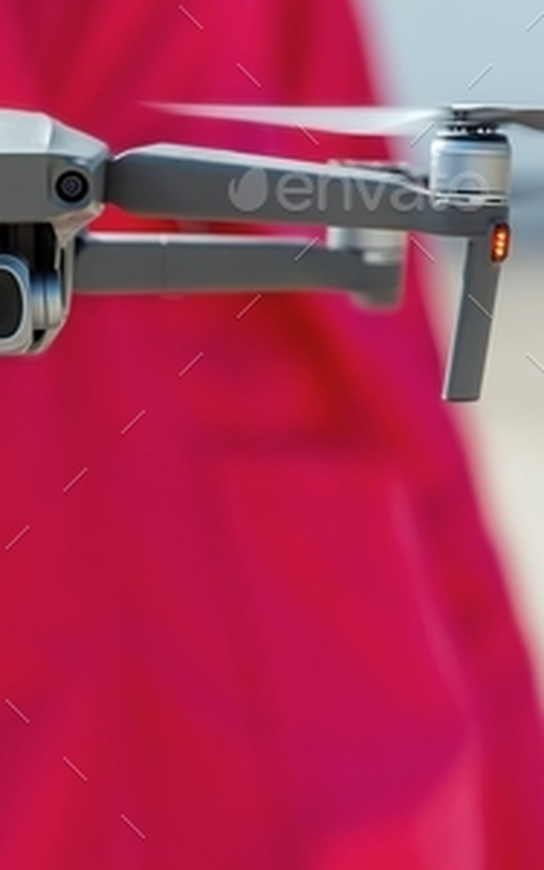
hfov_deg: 2.7
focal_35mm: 494
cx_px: -84
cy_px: 325
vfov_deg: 4.3
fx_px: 11724
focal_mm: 165
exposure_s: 1/500
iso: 100
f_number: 3.5
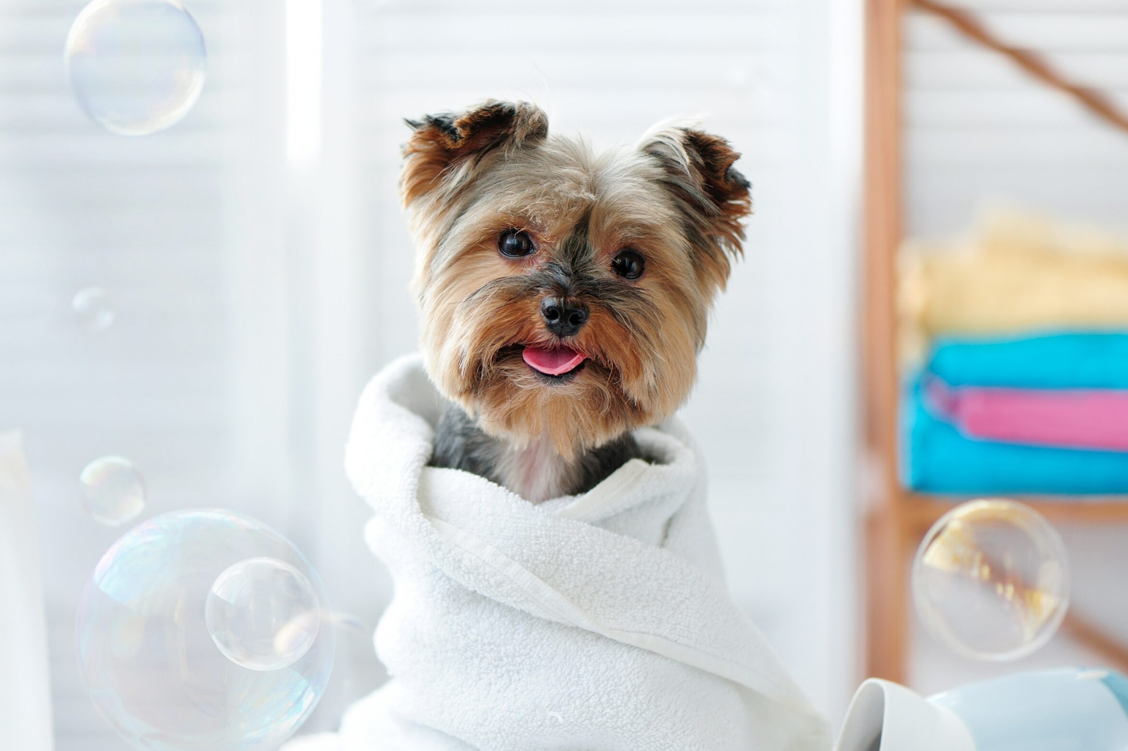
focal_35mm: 114
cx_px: 595
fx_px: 3570
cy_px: 376
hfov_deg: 18.0
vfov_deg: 12.0
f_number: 3
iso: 320
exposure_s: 1/160
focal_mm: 105
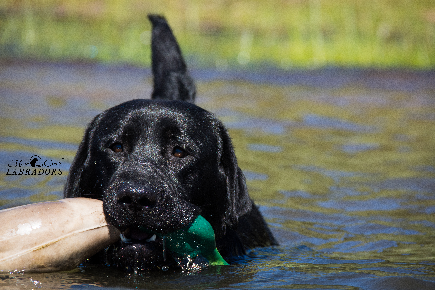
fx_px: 4712
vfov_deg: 3.5
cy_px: 145
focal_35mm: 390
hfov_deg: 5.3
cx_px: 218
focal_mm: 260
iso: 640
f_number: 8
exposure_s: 1/1000
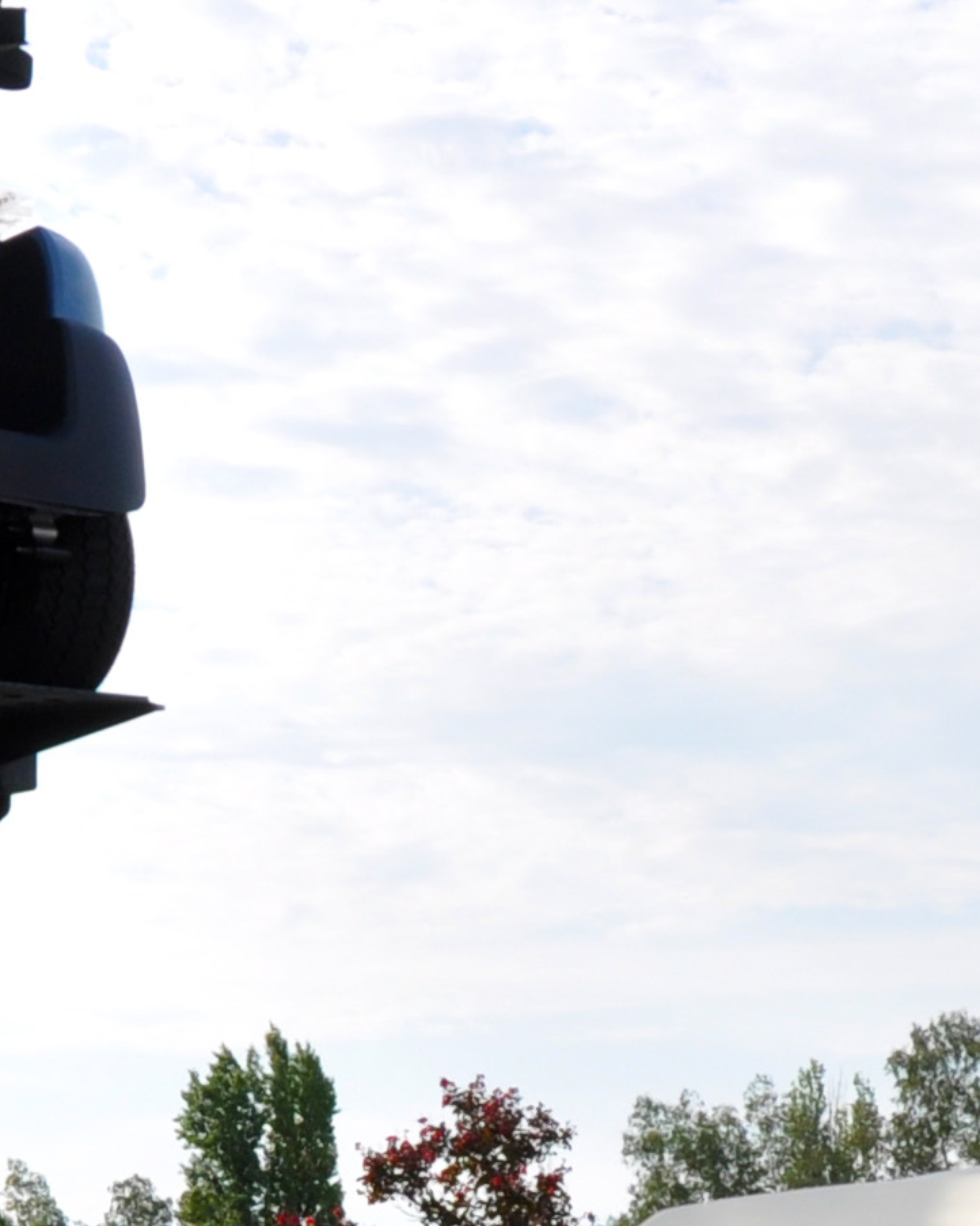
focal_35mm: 140
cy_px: 1335
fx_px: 5086
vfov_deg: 13.5
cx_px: 254
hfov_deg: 11.0
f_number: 9
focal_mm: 21
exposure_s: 1/320
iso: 200
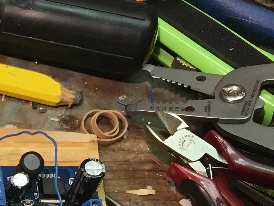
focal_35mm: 110
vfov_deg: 12.6
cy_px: 332
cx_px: -159
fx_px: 871
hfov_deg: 16.1
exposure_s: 1/30
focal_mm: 4.15
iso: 32
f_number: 2.2
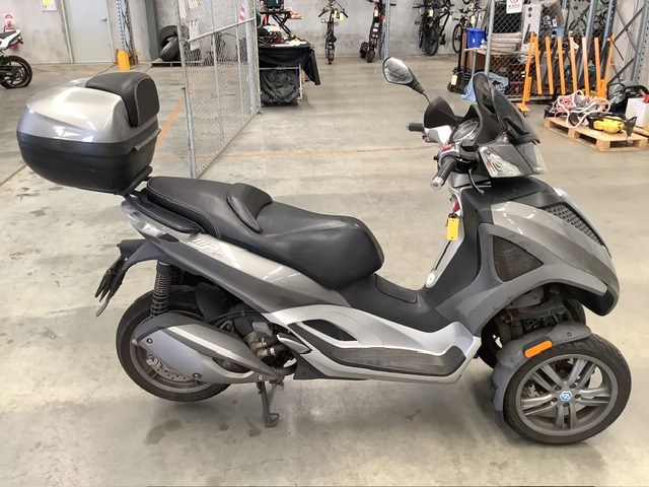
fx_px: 581
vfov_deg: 45.4
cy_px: 244
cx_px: 324
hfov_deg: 58.4
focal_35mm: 31
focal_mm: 3.3
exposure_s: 1/60
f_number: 2.4
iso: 100
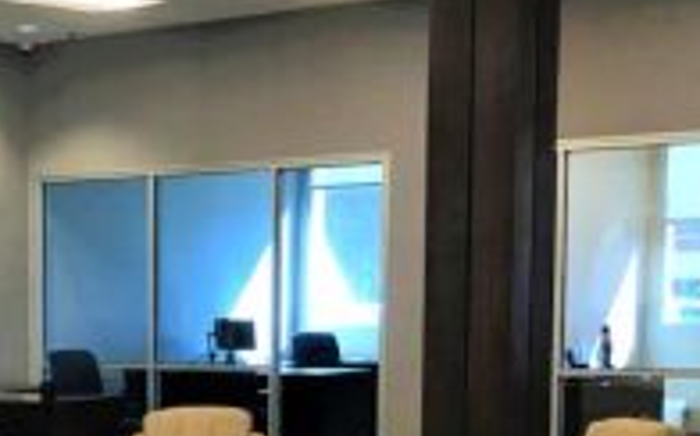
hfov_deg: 19.6
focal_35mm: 101
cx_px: -95
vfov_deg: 12.4
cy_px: 597
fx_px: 1925
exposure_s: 1/33
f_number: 1.8
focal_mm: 4
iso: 40
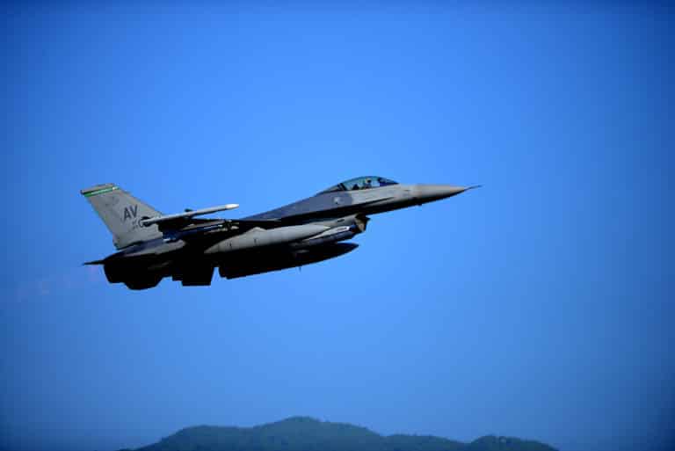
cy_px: 226
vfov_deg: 4.6
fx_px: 5628
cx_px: 338
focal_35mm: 300
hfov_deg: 6.9
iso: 100
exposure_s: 1/2000
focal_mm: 300
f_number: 2.8
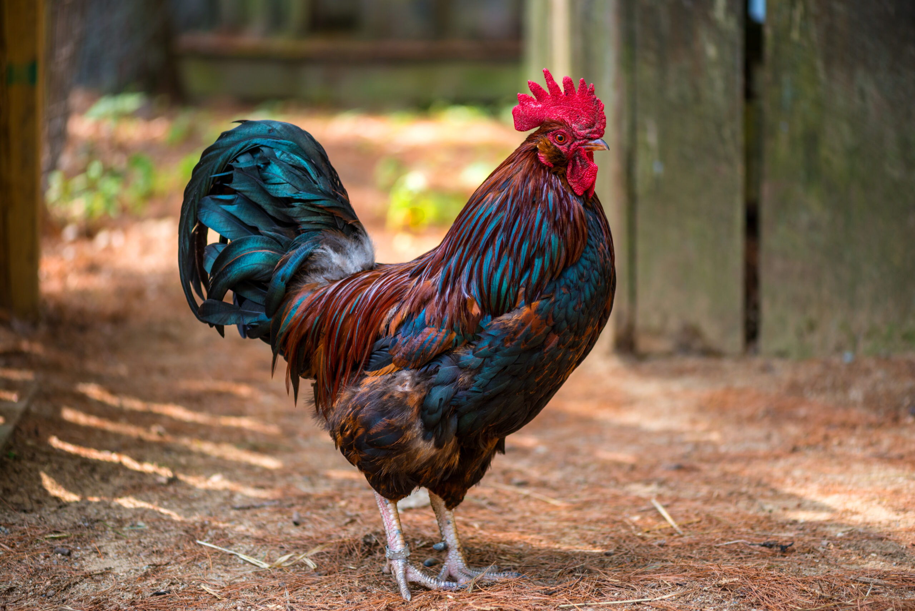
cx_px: 458
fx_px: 2670
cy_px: 306
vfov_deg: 13.1
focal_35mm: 105
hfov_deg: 19.4
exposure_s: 1/160
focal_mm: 105
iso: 200
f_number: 2.8
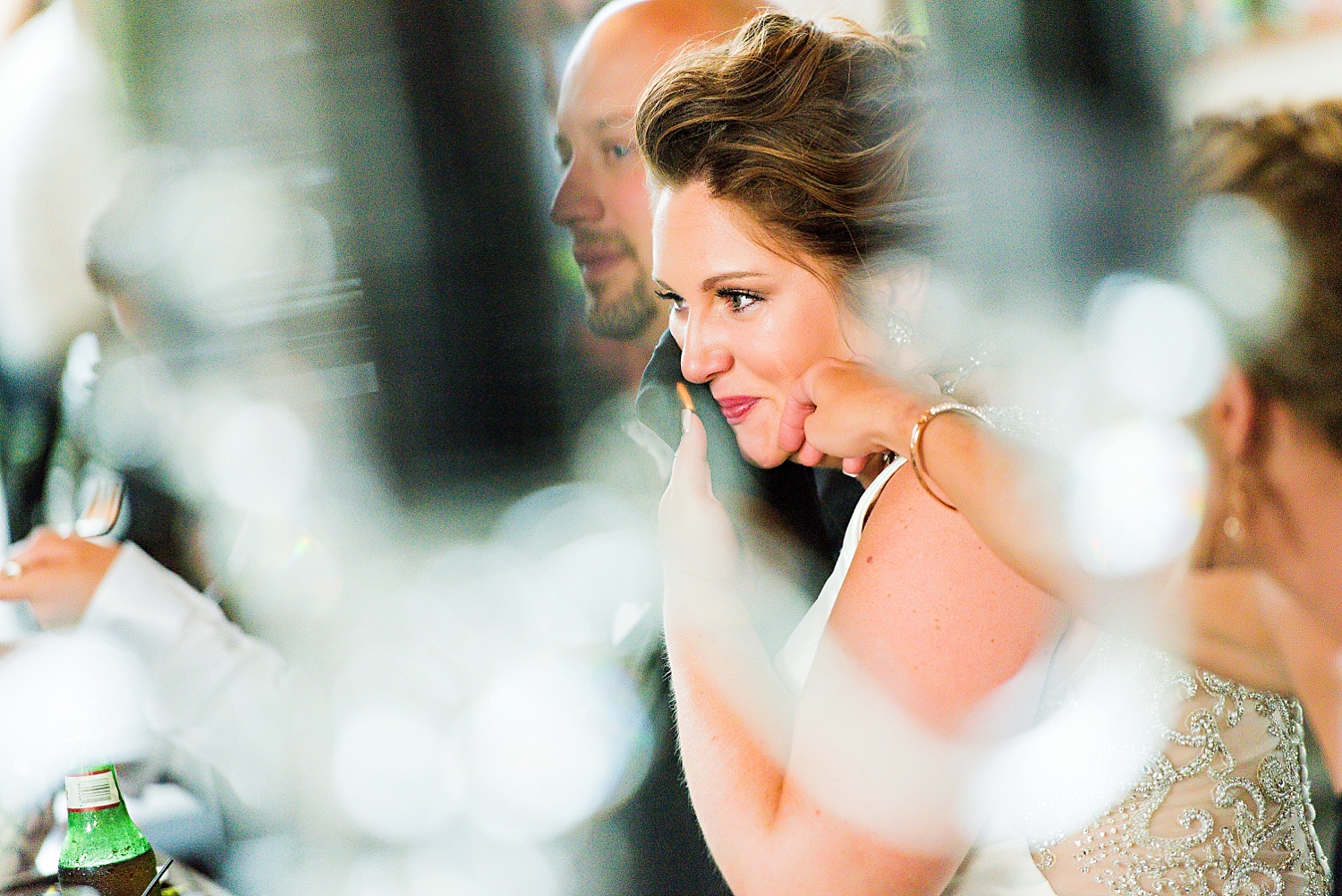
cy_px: 448
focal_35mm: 200
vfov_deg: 6.9
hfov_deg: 10.3
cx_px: 671
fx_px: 7457
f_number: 2.8
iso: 6400
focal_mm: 200
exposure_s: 1/800
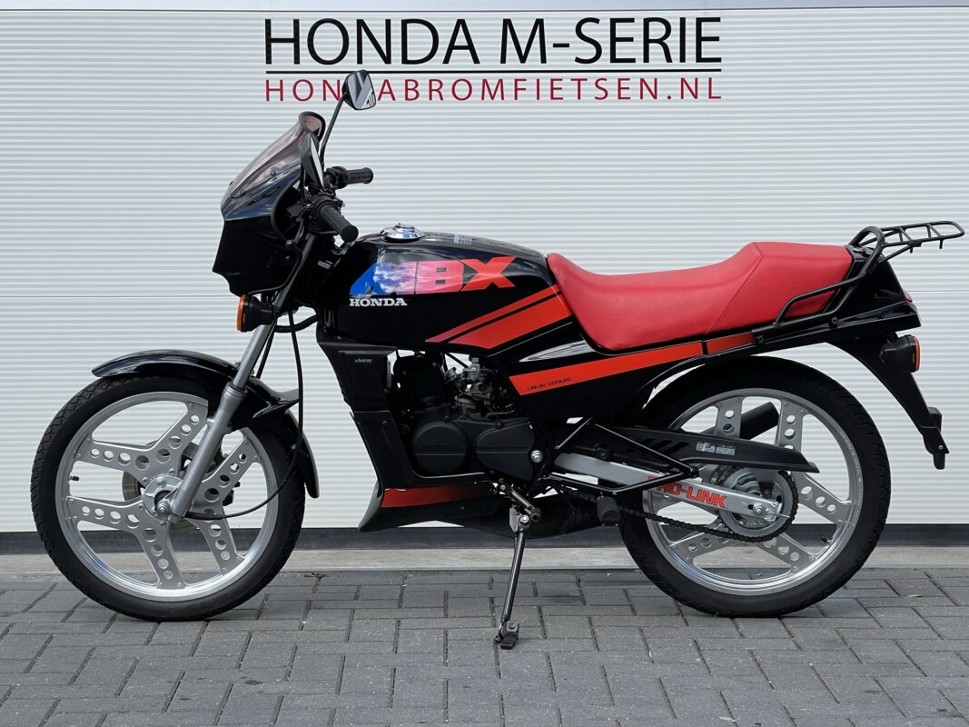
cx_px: 484
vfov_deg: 19.1
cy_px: 364
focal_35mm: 77
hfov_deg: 25.3
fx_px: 2155
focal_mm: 9
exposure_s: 1/300
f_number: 2.8
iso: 32
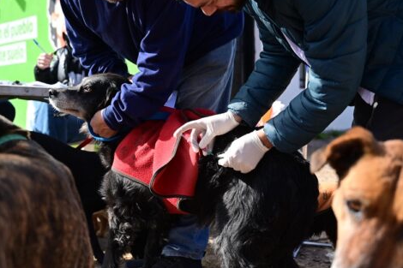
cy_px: 134
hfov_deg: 41.9
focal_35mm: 47
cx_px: 204
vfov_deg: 28.6
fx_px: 526
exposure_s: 1/4000
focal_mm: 46
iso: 800
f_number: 4
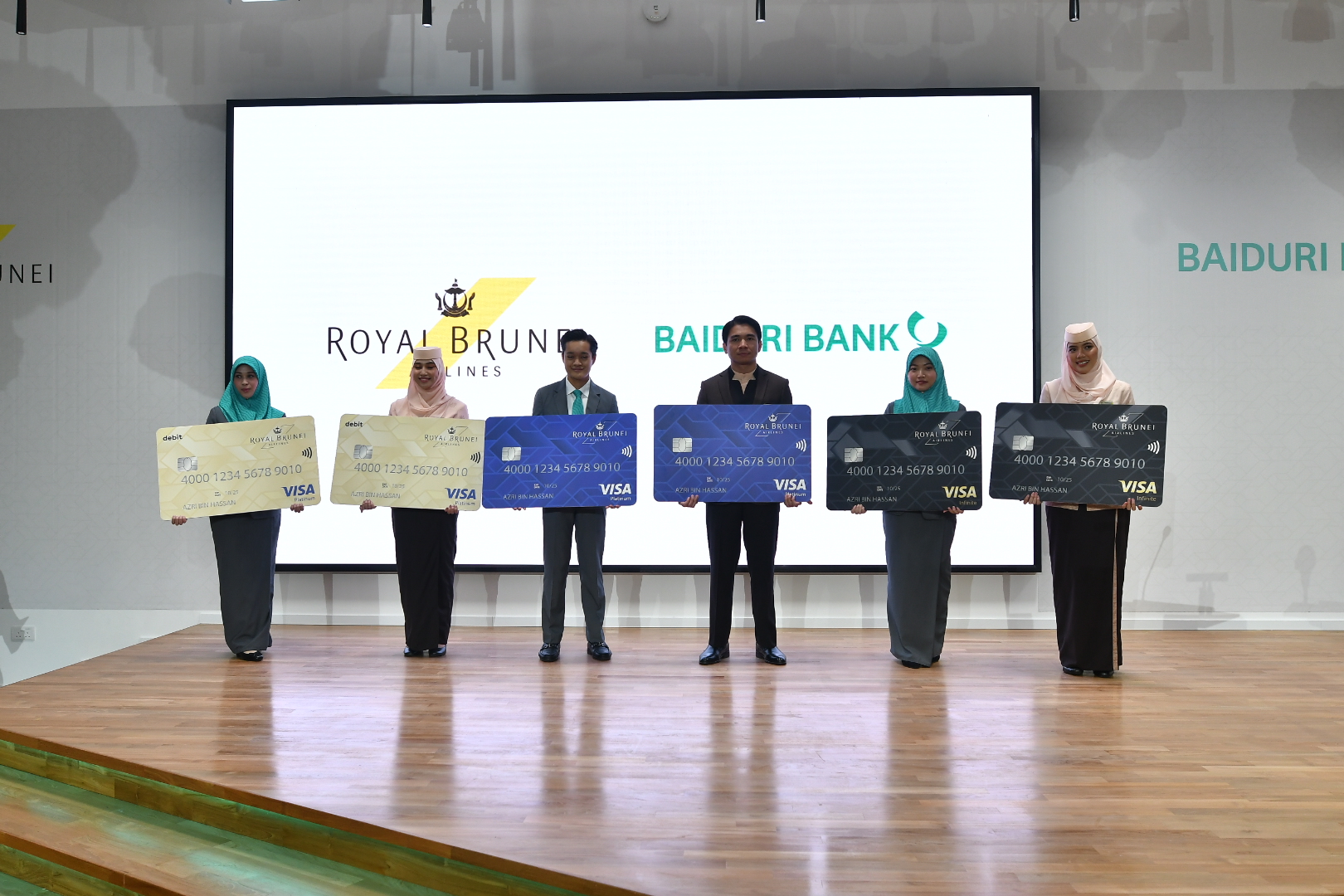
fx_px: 1120
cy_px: 448
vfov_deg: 43.6
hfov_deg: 61.9
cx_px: 672
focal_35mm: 30
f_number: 4.5
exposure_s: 1/200
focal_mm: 20
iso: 640
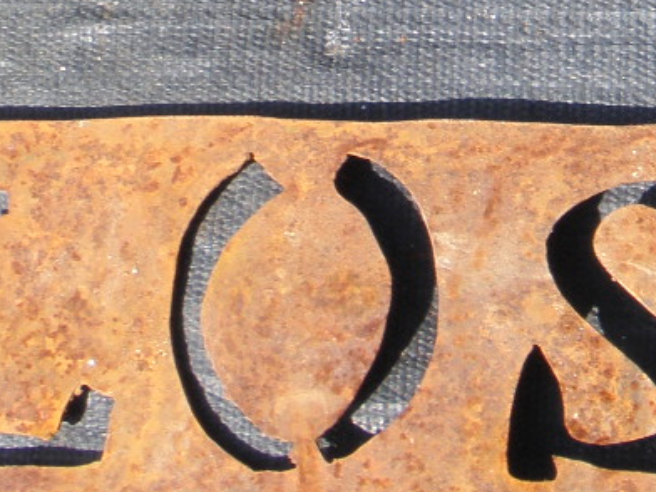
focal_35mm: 155
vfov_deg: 9.5
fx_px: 2937
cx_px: 628
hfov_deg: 12.6
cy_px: -45
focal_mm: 6.7
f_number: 4.5
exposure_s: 1/250
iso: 50
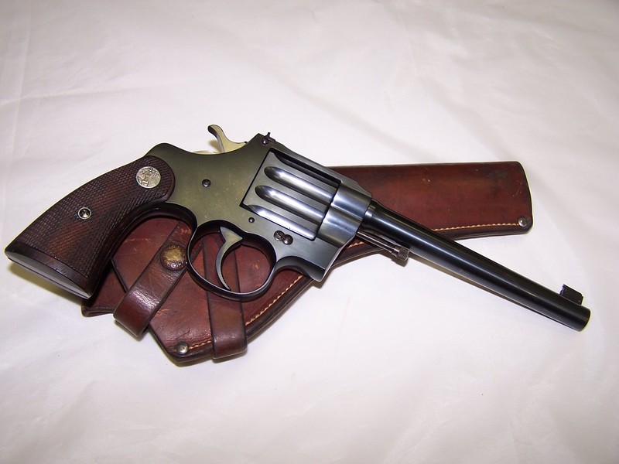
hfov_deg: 49.0
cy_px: 232
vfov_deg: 37.7
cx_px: 310
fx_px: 680
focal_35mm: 38
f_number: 2.8
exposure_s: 1/60
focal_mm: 6.3
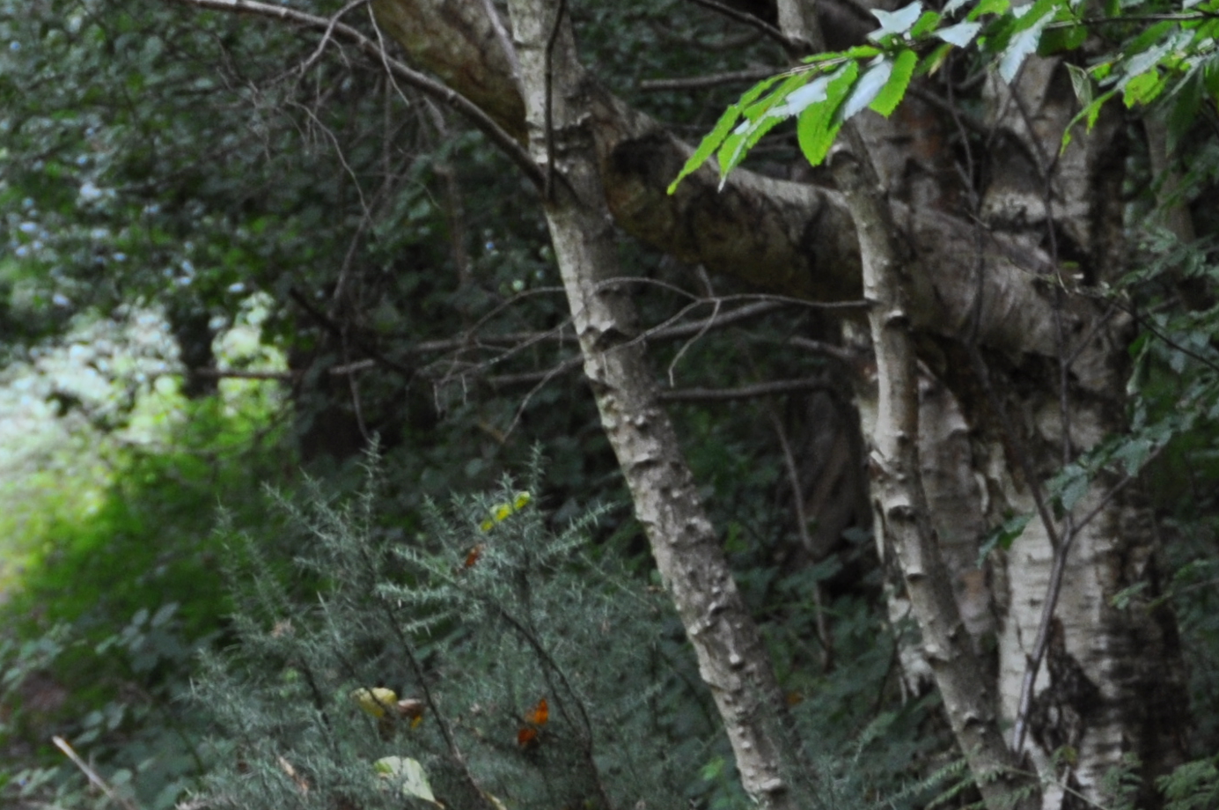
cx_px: 341
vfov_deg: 4.2
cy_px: -50
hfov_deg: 6.3
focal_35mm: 325
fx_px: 10992
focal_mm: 70
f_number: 5
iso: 450
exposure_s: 1/60
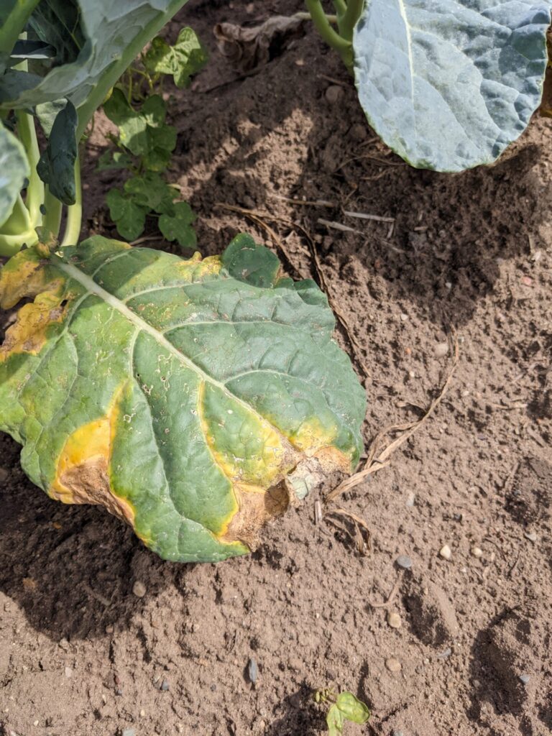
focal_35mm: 27
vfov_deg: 65.3
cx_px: 276
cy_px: 368
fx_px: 574
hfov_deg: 51.4
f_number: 1.73
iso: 55
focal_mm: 4.38
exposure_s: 1/1675
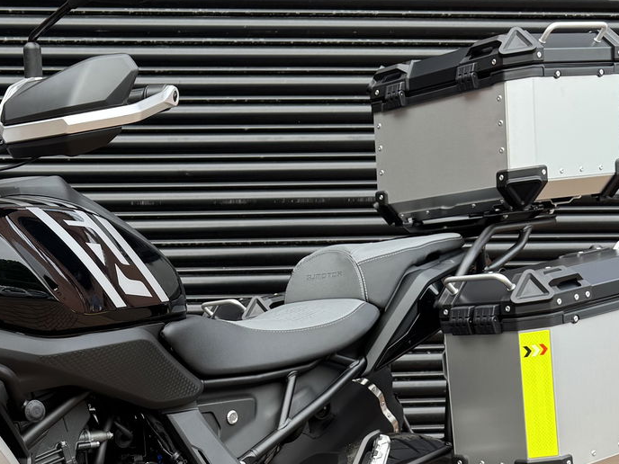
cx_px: 64
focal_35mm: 67
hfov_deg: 27.9
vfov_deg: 20.9
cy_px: 507
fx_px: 1198
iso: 64
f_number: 1.78
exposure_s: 1/171
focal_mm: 6.76
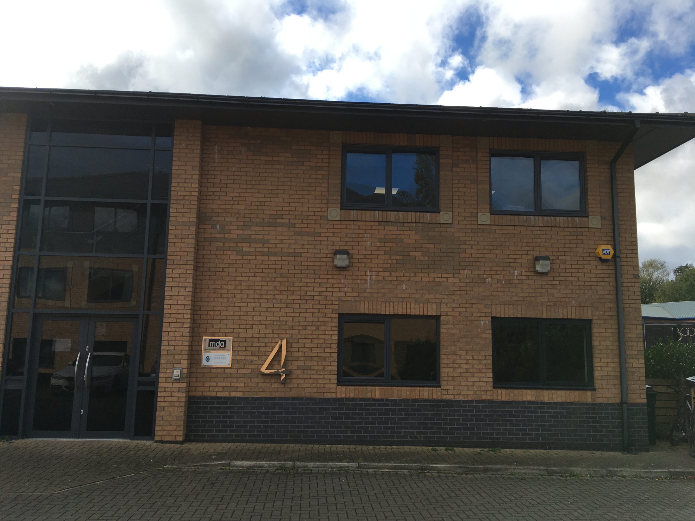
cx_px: 348
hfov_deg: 61.7
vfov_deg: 48.2
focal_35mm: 29
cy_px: 260
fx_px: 582
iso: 25
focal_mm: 4.15
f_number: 2.2
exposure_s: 1/801
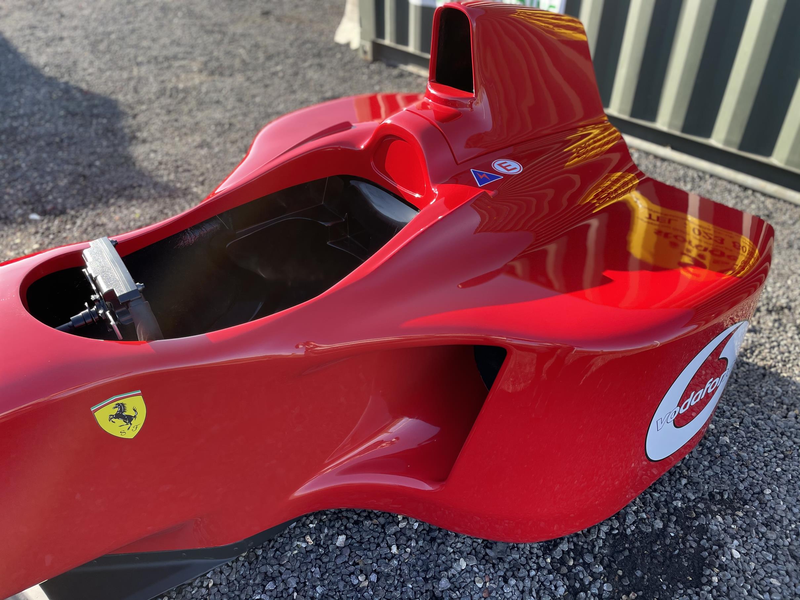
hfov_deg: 67.3
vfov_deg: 53.1
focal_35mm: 26
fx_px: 601
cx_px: 400
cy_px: 300
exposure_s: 1/341
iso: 32
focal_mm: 4.2
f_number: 1.6
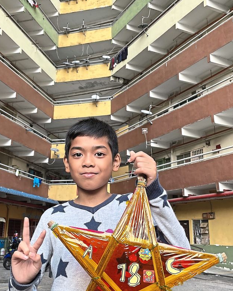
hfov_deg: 37.1
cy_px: 139
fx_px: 345
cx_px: 90
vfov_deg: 45.8
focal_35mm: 40
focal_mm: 4.2
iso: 50
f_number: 1.6
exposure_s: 1/121
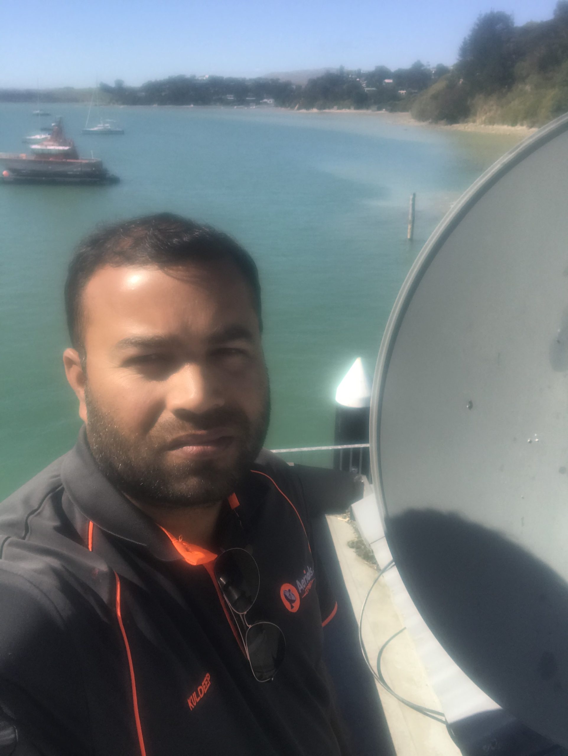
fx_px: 699
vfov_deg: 56.8
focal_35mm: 32
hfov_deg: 44.2
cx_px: 284
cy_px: 378
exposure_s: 1/861
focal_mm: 2.87
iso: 25
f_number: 2.2
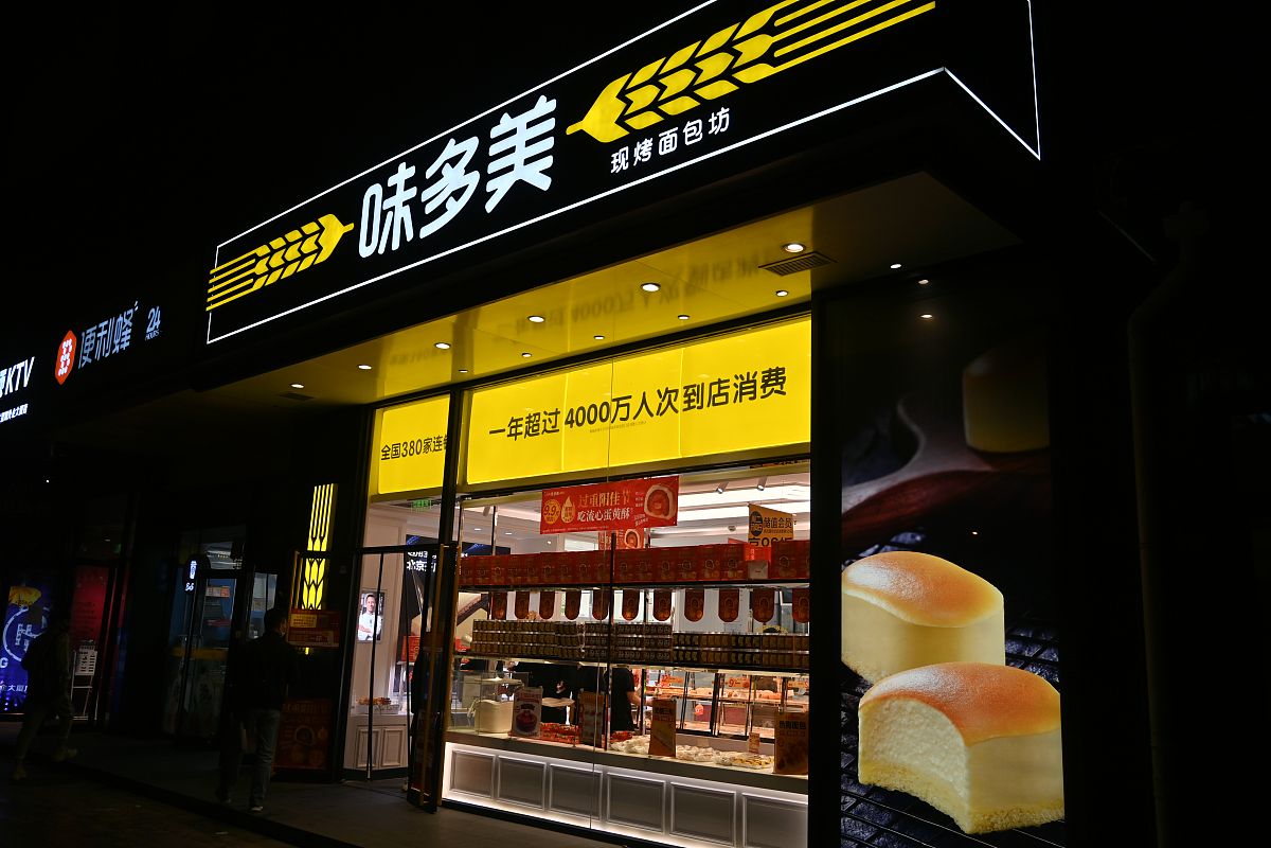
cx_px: 636
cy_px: 424
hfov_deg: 61.9
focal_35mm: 30
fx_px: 1059
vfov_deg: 43.6
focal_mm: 20
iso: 100
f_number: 3.8
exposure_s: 1/160
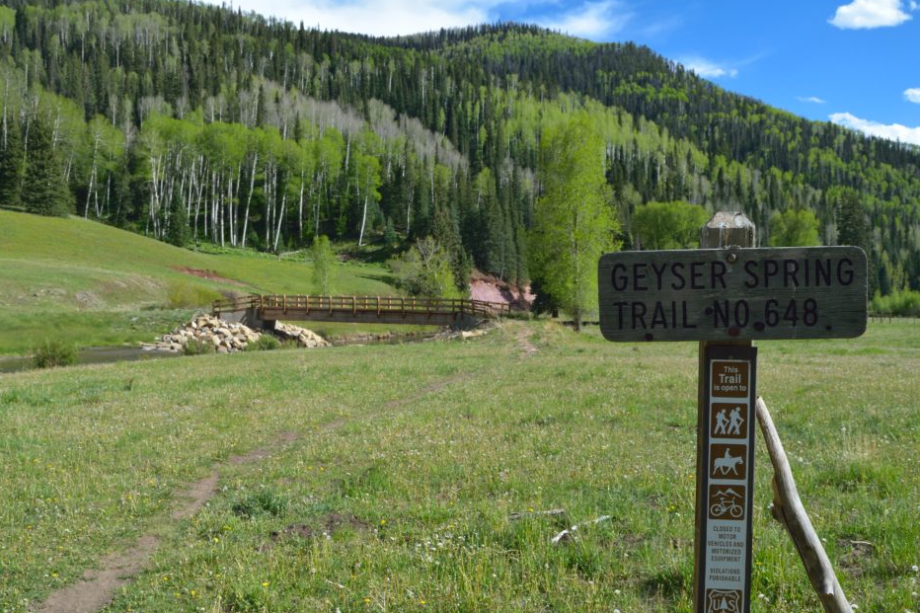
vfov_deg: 38.9
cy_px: 309
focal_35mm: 34
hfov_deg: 55.8
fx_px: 869
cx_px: 463
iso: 200
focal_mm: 22
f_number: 10
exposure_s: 1/400
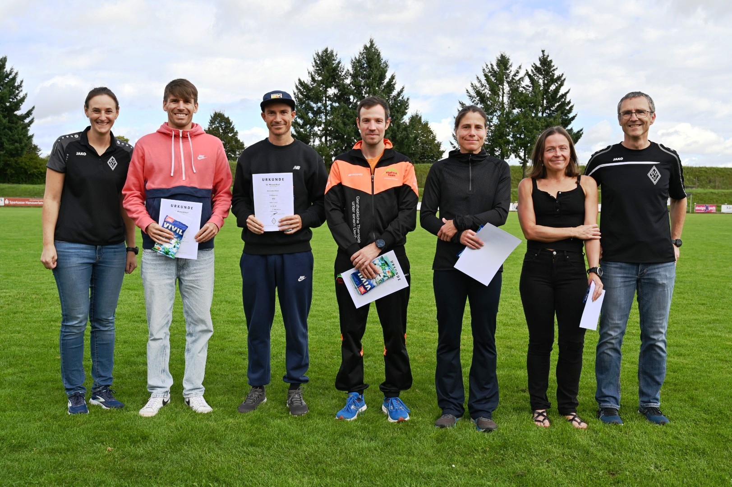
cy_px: 244
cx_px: 366
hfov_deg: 49.6
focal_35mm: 39
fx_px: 792
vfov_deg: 34.2
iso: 100
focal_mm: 39
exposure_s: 1/200
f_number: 7.1
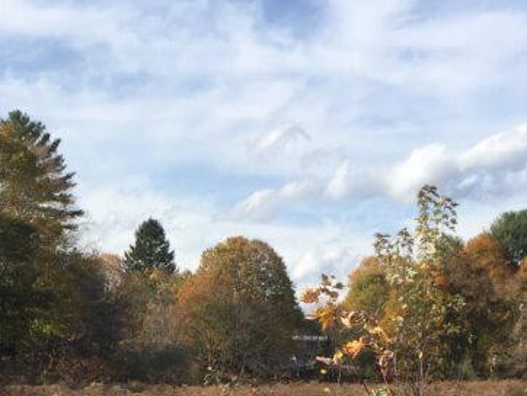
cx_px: 58
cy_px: 491
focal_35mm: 82
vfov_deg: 17.1
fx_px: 1249
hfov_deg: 23.2
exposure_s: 1/1412
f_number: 2.2
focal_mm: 4.15
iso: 32
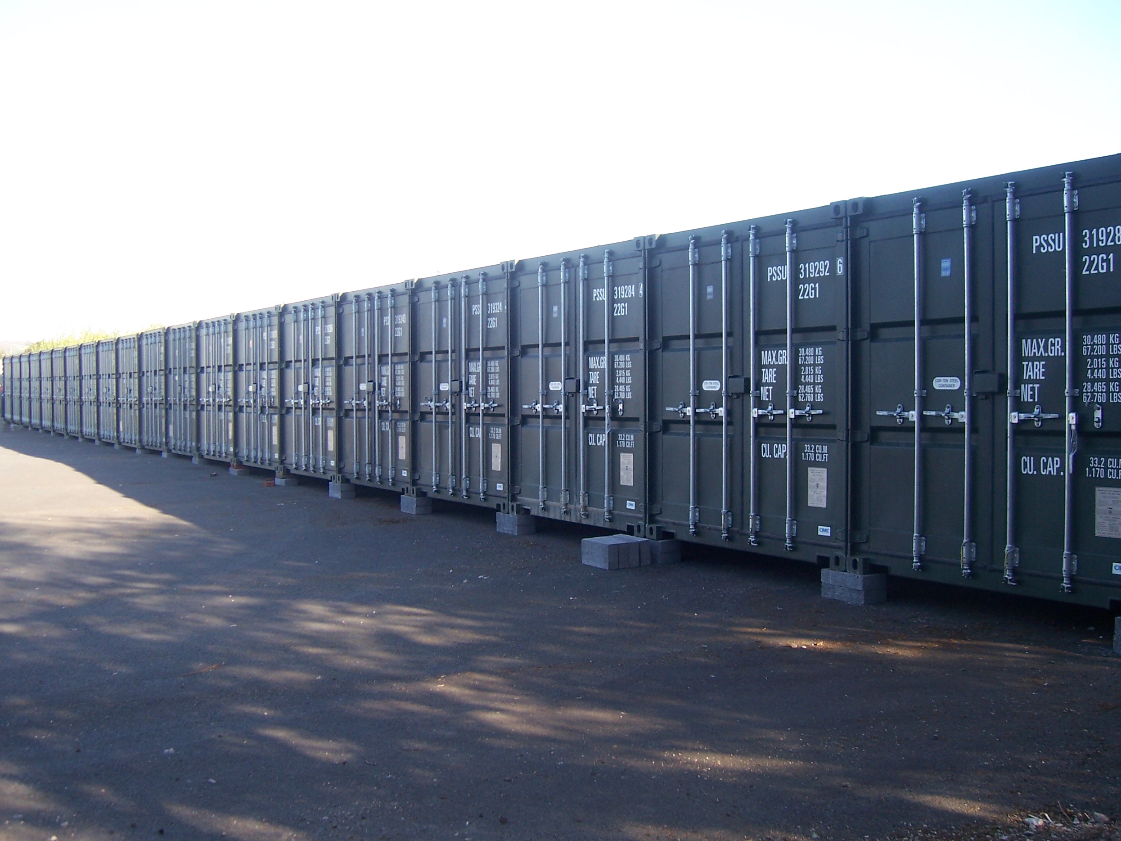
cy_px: 416
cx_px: 546
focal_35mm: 37
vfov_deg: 38.7
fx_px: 1198
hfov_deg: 50.1
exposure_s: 1/180
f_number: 3
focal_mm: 6
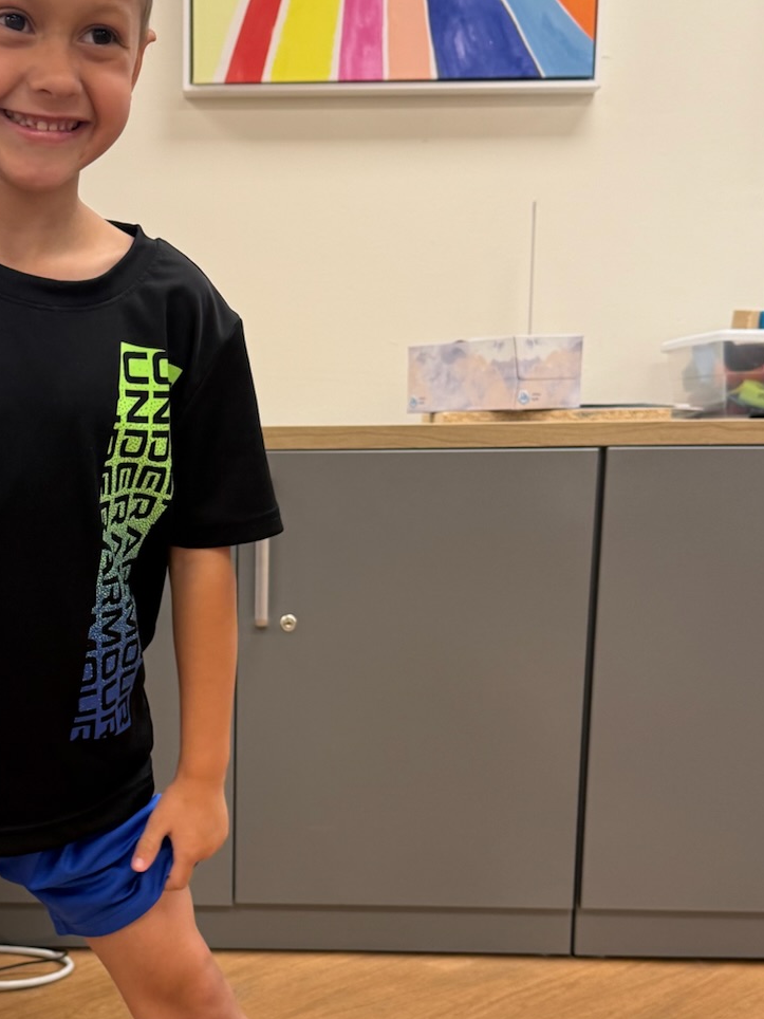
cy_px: 726
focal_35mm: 51
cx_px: 179
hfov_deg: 28.1
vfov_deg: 36.8
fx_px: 1501
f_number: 1.78
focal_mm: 6.76
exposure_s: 1/60
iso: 125
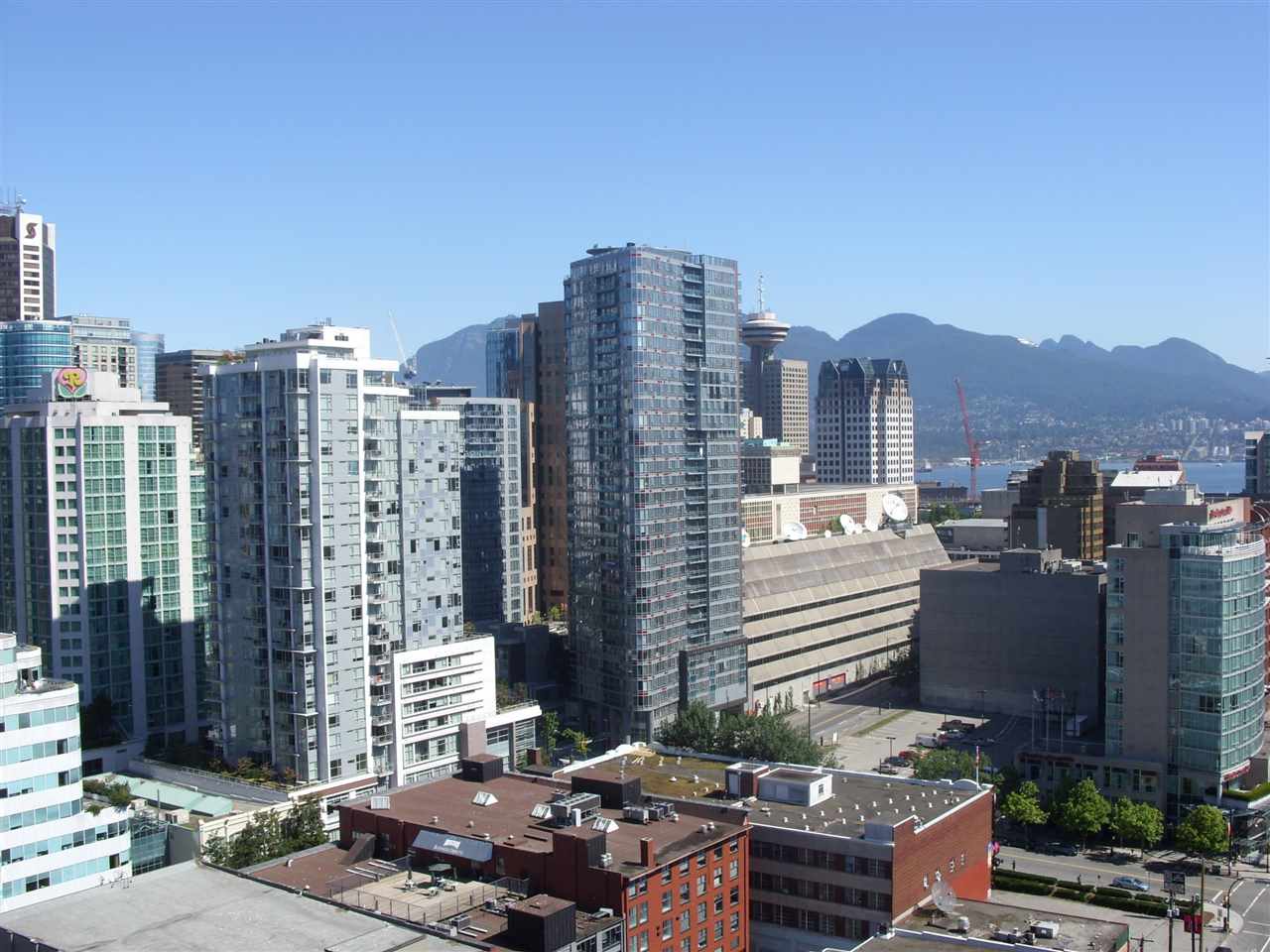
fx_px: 1394
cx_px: 635
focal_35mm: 38
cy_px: 476
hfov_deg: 49.0
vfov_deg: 37.7
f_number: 4.9
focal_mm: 6.3
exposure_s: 1/402
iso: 50
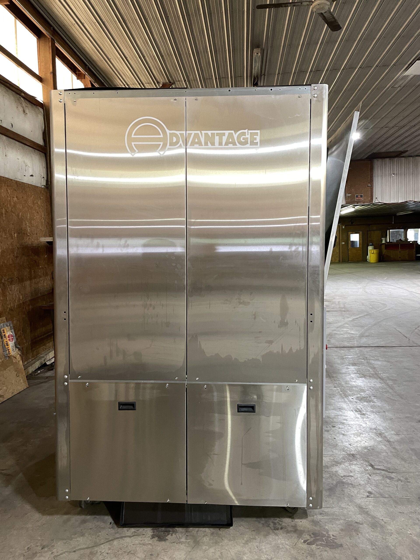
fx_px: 421
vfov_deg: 67.3
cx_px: 210
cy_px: 280
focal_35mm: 26
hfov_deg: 53.1
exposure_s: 1/60
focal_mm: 4.2
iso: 200
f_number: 1.6
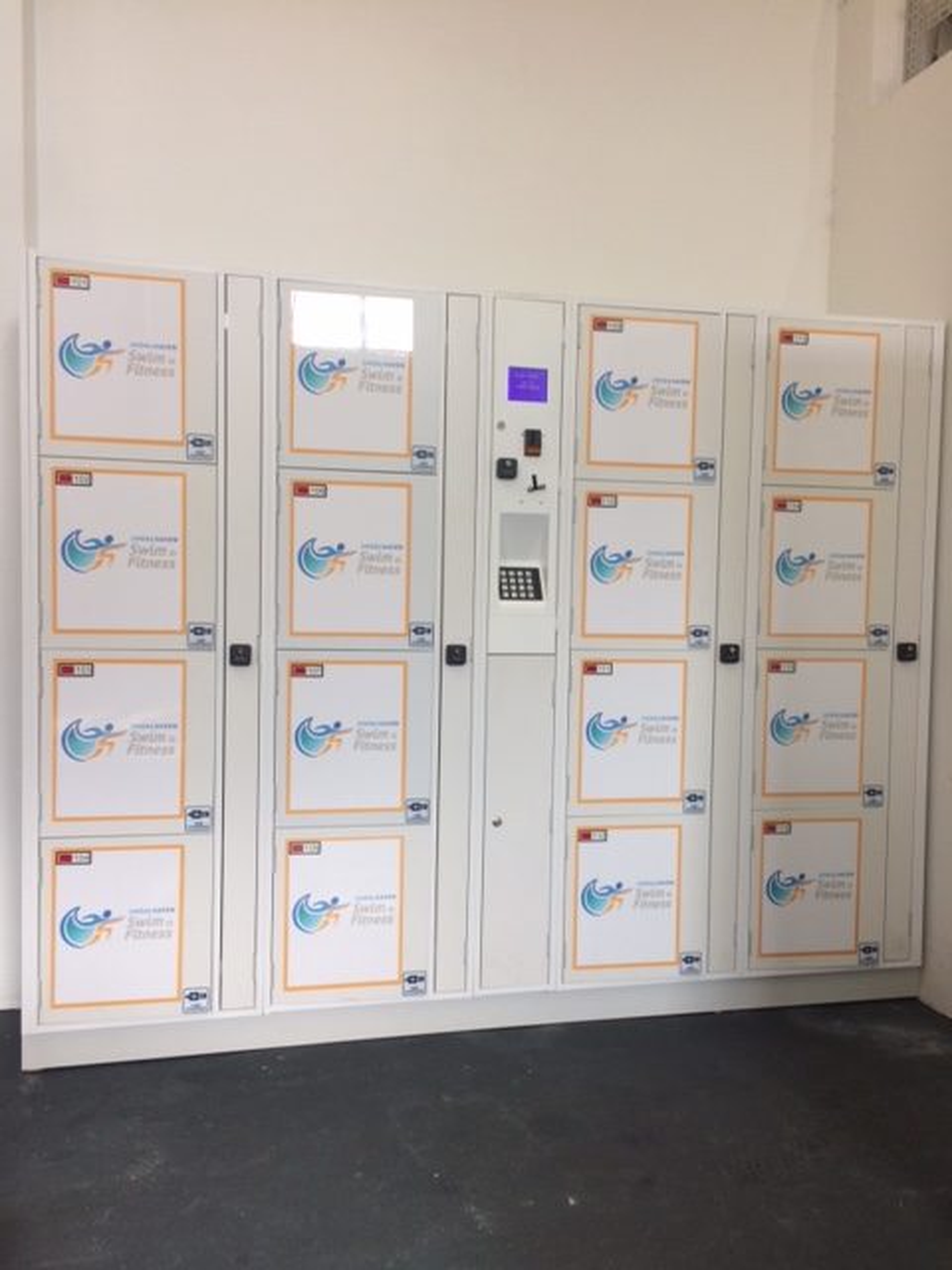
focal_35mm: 29
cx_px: 476
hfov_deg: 48.2
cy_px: 635
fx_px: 1063
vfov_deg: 61.7
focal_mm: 4.15
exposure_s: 1/50
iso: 40
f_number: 2.2
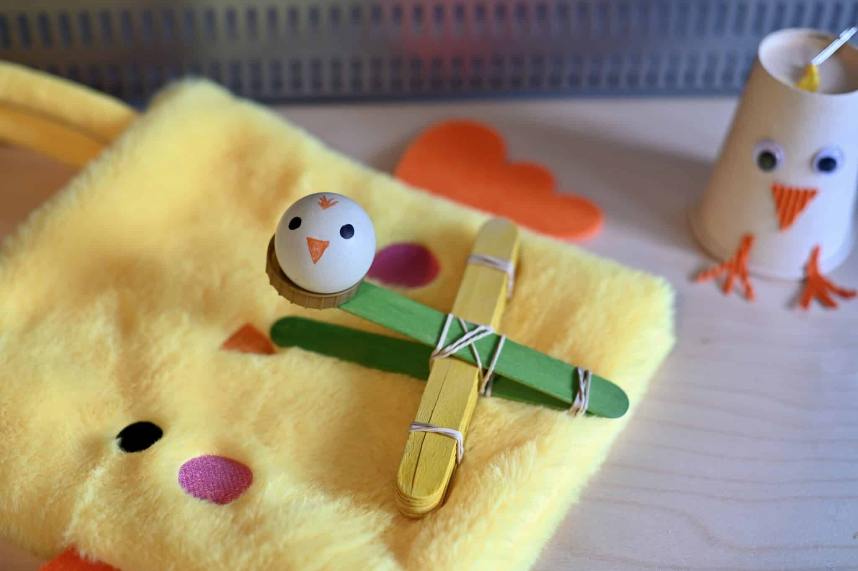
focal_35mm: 50
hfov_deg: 39.6
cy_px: 286
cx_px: 429
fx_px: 1191
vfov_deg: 27.0
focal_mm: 50
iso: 450
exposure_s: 1/125
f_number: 2.8
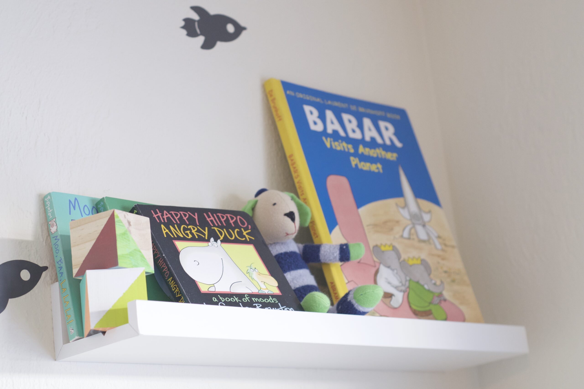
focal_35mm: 75
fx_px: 1217
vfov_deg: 18.2
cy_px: 194
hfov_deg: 27.0
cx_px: 292
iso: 800
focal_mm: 50
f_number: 3.5
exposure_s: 1/60
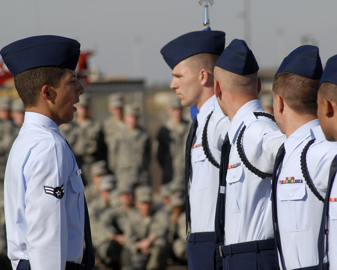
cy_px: 135
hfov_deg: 5.4
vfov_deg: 4.4
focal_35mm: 355
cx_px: 180
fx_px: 3541
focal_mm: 210
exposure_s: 1/1000
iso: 200
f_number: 7.1
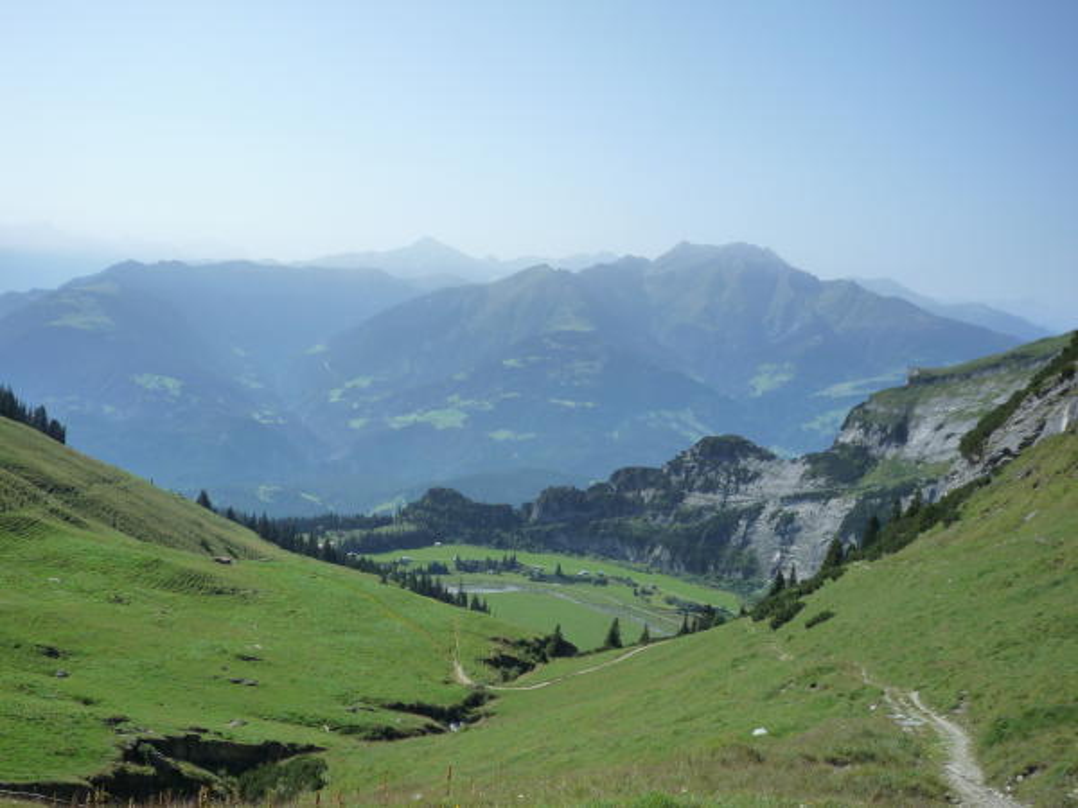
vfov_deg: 36.8
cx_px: 539
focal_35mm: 39
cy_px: 404
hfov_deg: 47.9
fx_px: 1215
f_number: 4.5
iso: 160
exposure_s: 1/800
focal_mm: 6.8
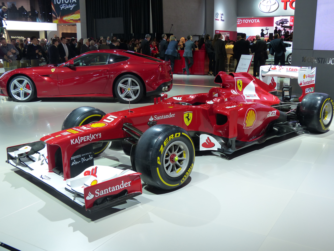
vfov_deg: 37.7
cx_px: 167
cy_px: 126
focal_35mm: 38
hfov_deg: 49.0
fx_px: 367
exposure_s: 1/60
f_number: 2.8
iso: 160
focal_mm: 6.8
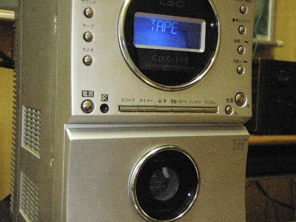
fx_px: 445
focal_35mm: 52
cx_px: 147
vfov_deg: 28.0
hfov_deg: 36.8
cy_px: 110
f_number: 4
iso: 1600
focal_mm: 9.13
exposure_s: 1/30
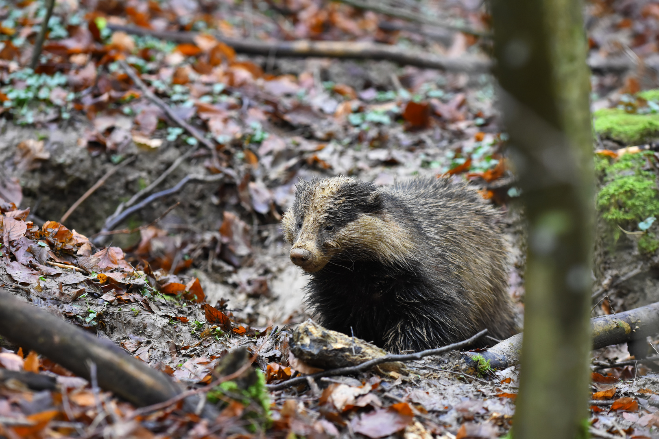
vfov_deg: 6.1
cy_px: 220
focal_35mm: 225
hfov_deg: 9.1
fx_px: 4118
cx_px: 330
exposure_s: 1/640
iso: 1250
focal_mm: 150
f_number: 3.2
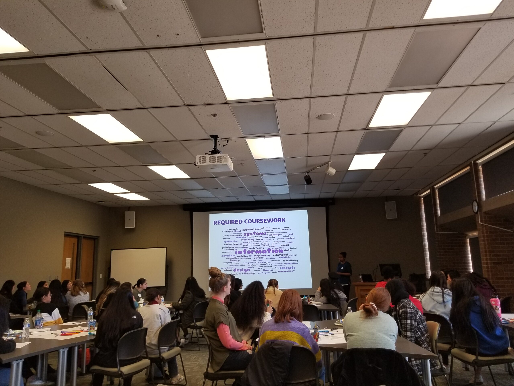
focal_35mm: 26
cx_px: 257
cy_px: 193
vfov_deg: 53.1
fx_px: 386
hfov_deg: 67.3
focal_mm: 4.3
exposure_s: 1/60
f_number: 1.7
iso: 100
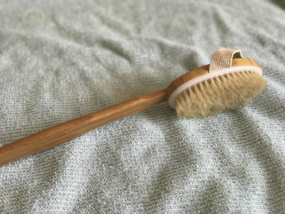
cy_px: 107
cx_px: 142
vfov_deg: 25.7
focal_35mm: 57
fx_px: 469
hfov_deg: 33.8
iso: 25
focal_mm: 6.6
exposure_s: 1/50
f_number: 2.8
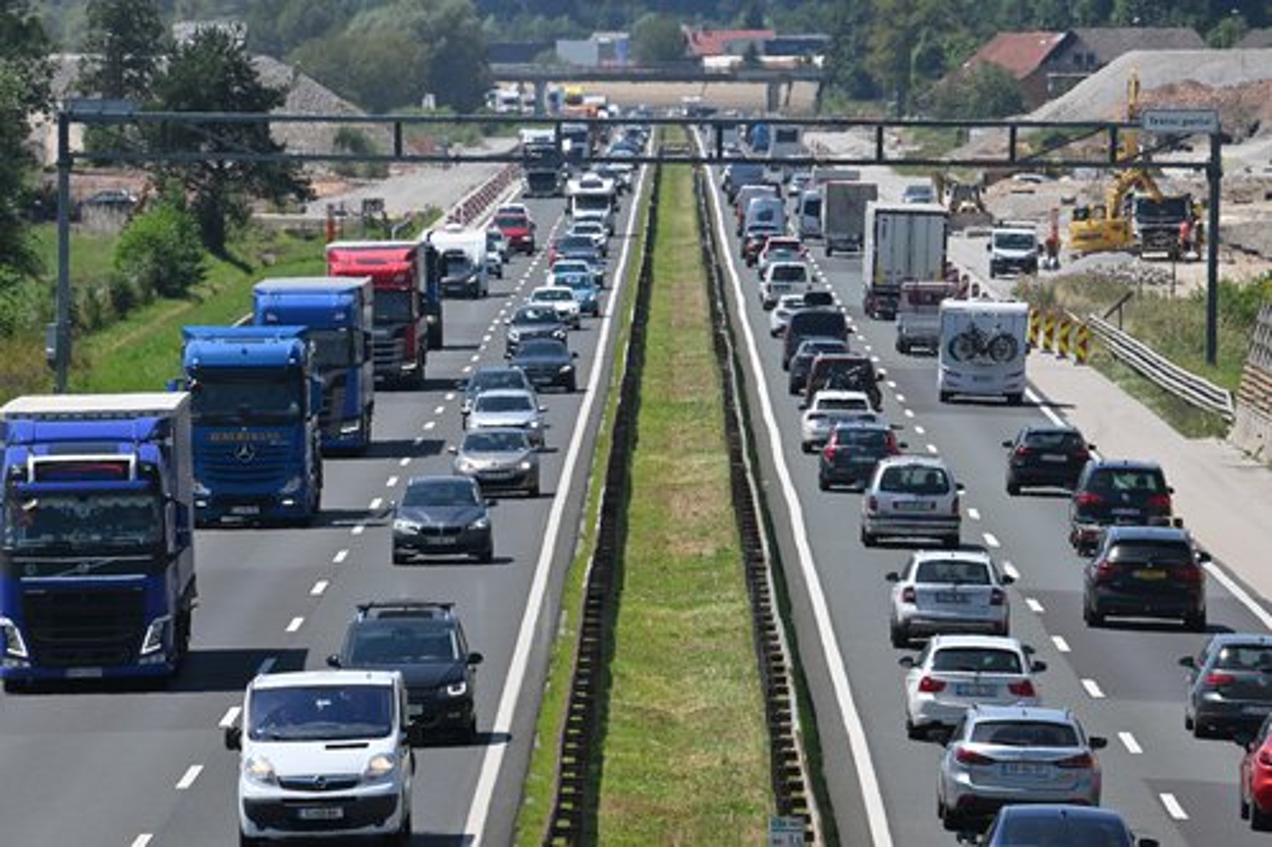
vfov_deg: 3.1
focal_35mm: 450
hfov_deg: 4.6
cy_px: 424
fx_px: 15894
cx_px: 636
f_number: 20
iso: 1000
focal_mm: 450
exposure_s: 1/640
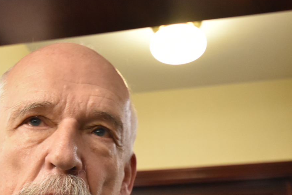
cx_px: 84
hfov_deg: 30.2
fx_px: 535
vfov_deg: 20.5
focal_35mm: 66
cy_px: 143
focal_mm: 24
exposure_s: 1/40
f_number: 4.5
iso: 3200
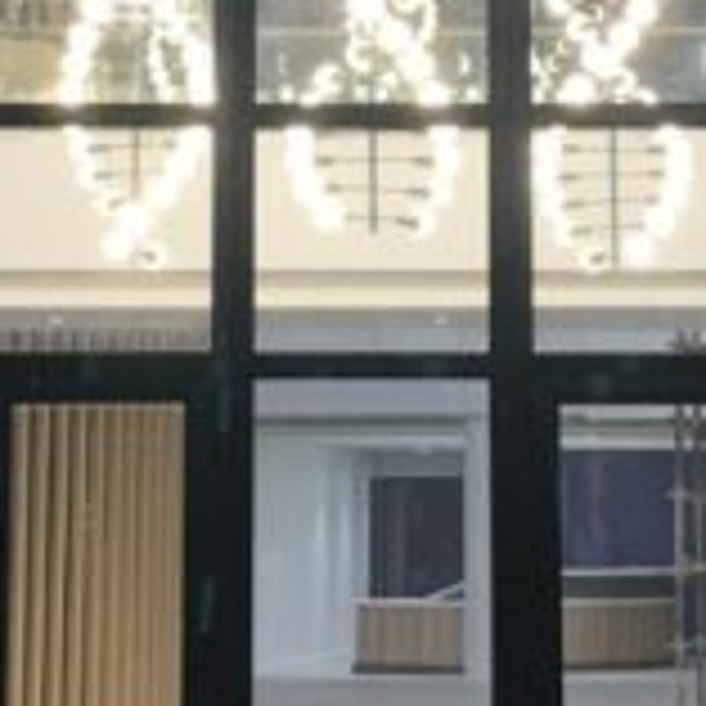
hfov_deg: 11.6
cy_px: 36
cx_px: 387
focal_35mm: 150
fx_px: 3461
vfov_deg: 11.6
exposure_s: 1/50
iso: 80
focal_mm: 4.25
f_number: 1.8
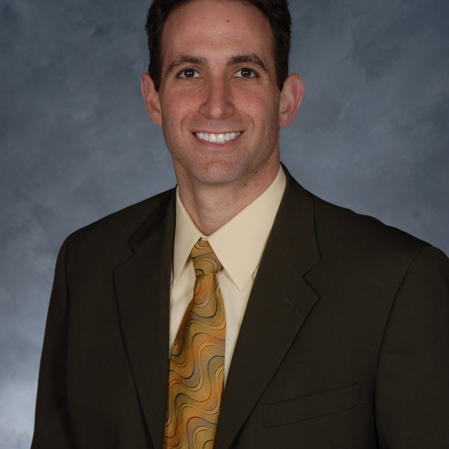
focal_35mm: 144
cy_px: 179
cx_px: 224
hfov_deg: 12.2
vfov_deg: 12.2
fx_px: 2108
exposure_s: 1/60
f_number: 10
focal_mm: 75
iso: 100
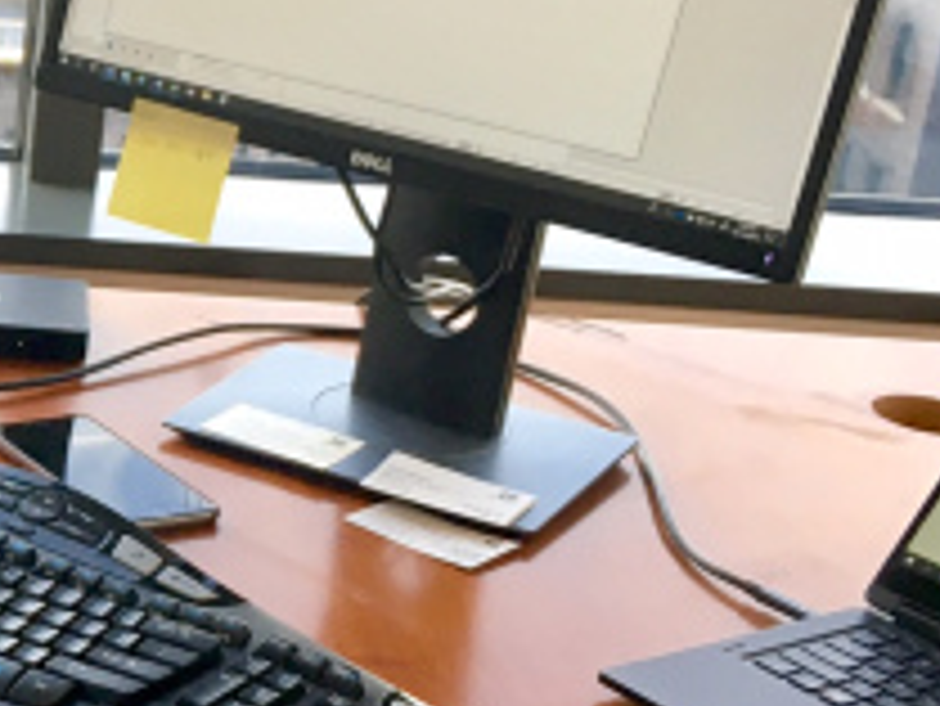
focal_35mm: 97
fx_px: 2636
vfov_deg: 15.3
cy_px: 371
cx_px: -405
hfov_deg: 18.3
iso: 25
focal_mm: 4.15
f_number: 2.2
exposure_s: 1/30
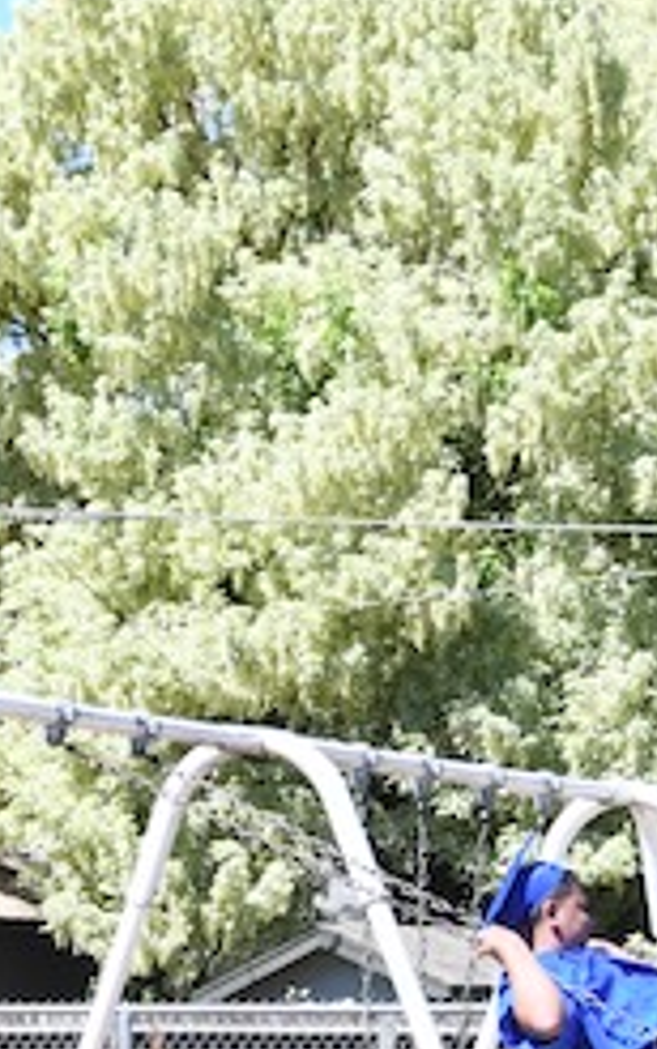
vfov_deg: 8.4
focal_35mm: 247
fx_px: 7068
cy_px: 1126
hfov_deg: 5.3
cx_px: 286
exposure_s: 1/250
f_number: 5.6
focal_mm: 46
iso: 100
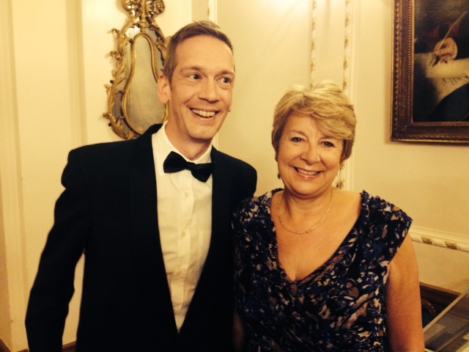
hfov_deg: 52.6
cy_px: 176
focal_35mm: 35
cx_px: 234
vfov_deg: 40.7
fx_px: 474
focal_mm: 4.28
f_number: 2.4
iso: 400
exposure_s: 1/15
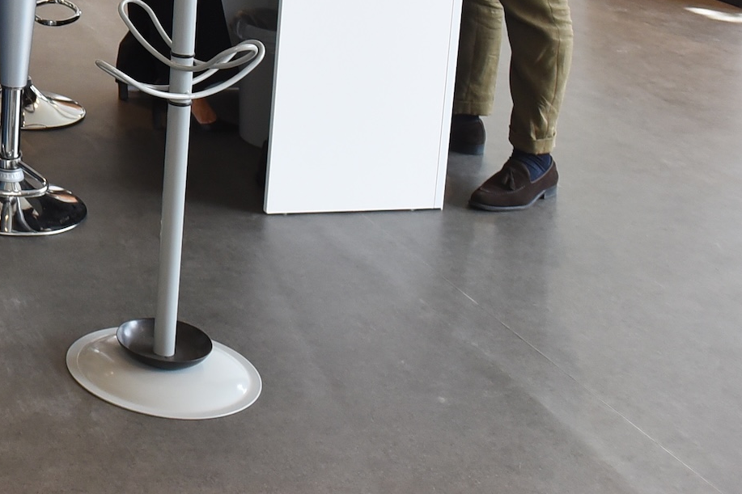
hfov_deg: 23.6
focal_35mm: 72
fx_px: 1484
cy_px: -175
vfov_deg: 17.6
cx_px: -302
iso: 1250
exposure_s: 1/200
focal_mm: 24
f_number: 4.5
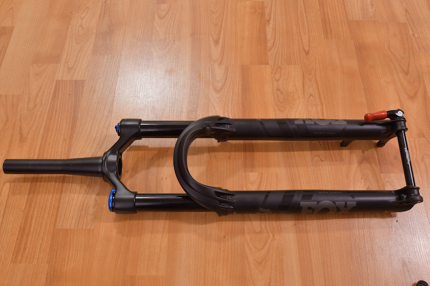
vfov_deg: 40.0
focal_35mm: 33
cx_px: 215
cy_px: 143
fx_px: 394
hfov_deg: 57.2
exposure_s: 1.3
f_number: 11
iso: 400
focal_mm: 22
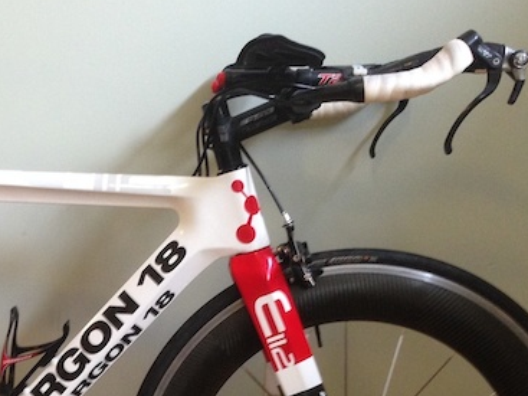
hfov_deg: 26.2
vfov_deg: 20.0
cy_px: 370
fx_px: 1098
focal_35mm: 72
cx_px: 60
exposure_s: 1/20
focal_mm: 4.12
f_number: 2.4
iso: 125
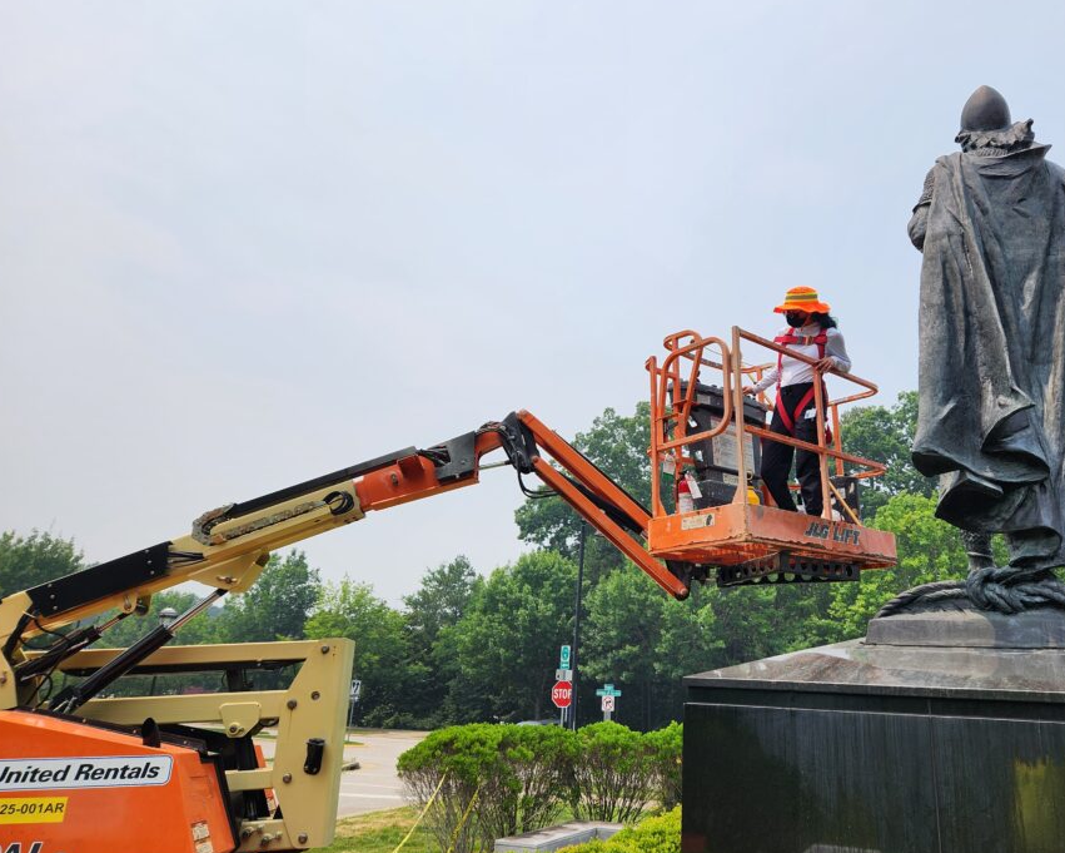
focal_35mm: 27
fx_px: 851
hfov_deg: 63.6
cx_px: 623
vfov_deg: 53.2
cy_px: 426
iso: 20
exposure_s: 1/2600
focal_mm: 5.4
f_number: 1.8
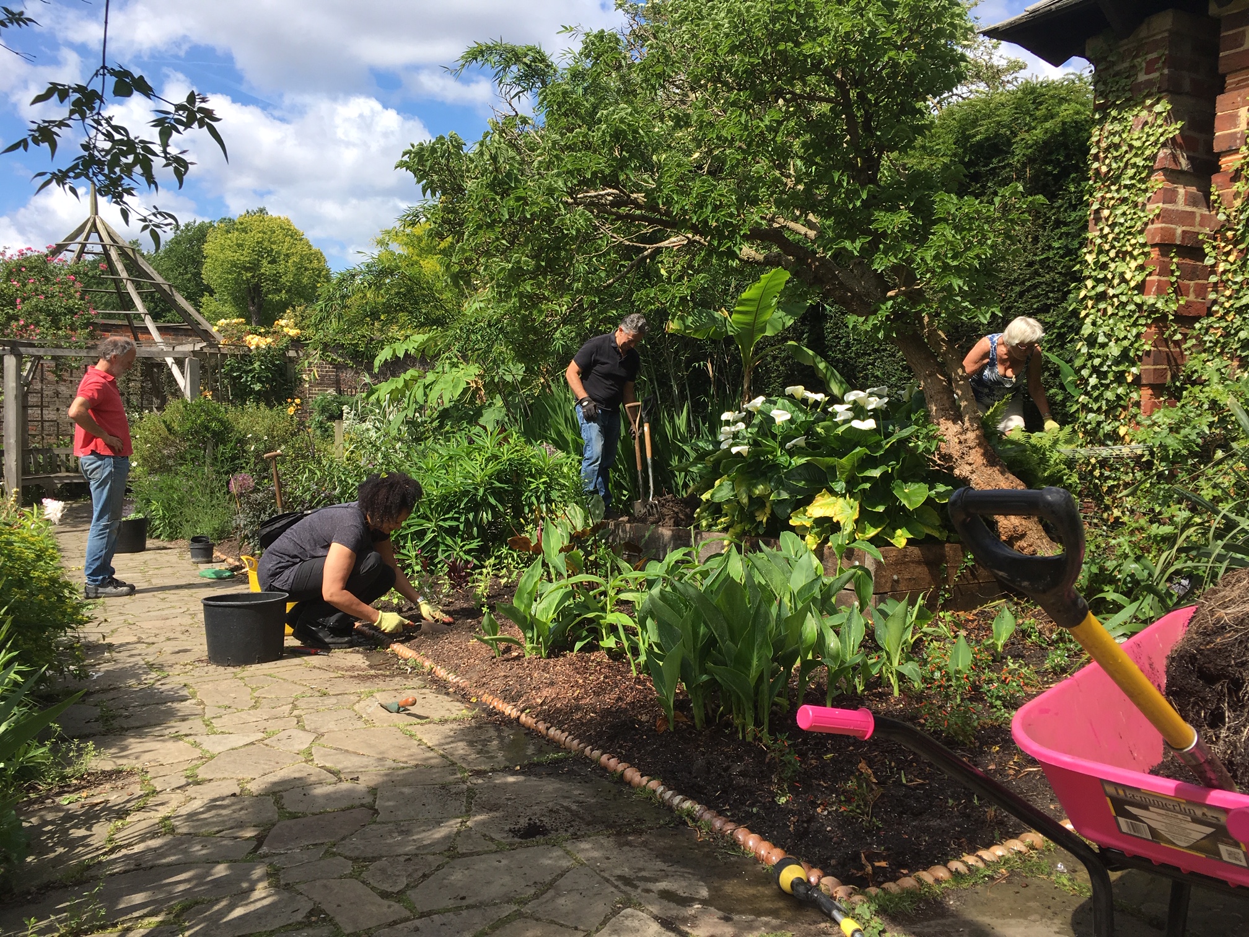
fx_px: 1046
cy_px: 468
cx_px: 624
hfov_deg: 61.7
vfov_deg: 48.2
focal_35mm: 29
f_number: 2.2
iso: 25
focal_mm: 4.15
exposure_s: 1/962
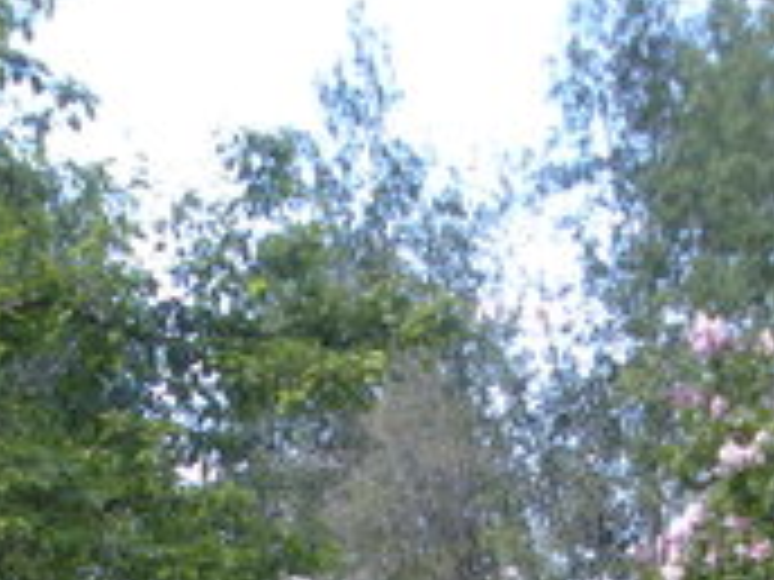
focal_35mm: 144
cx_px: 310
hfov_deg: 13.7
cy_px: 1102
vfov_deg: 9.7
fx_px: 3220
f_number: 3.5
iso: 64
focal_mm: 6.3
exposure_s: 1/94
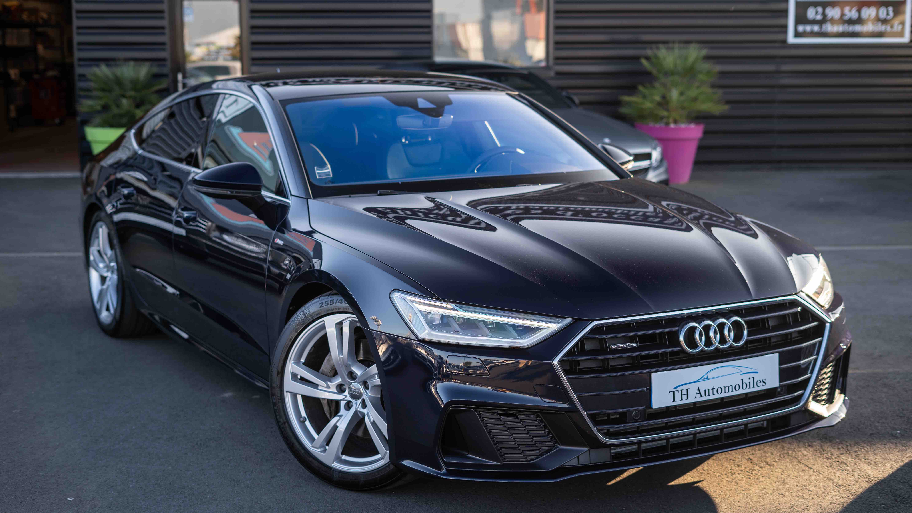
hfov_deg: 39.2
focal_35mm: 53
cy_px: 283
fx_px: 1282
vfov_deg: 22.6
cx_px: 461
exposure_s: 1/160
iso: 100
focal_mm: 50
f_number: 2.8
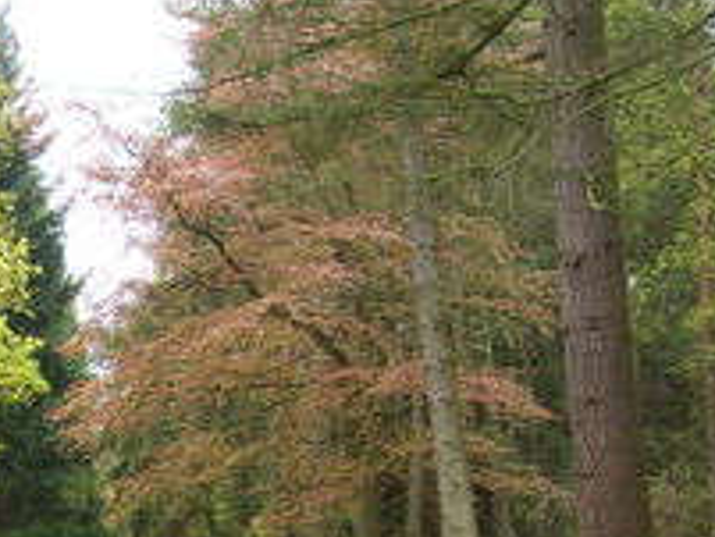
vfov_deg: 15.3
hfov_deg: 20.2
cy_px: 530
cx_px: 48
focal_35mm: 95
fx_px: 1963
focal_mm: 6
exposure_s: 1/180
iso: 80
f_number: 2.7
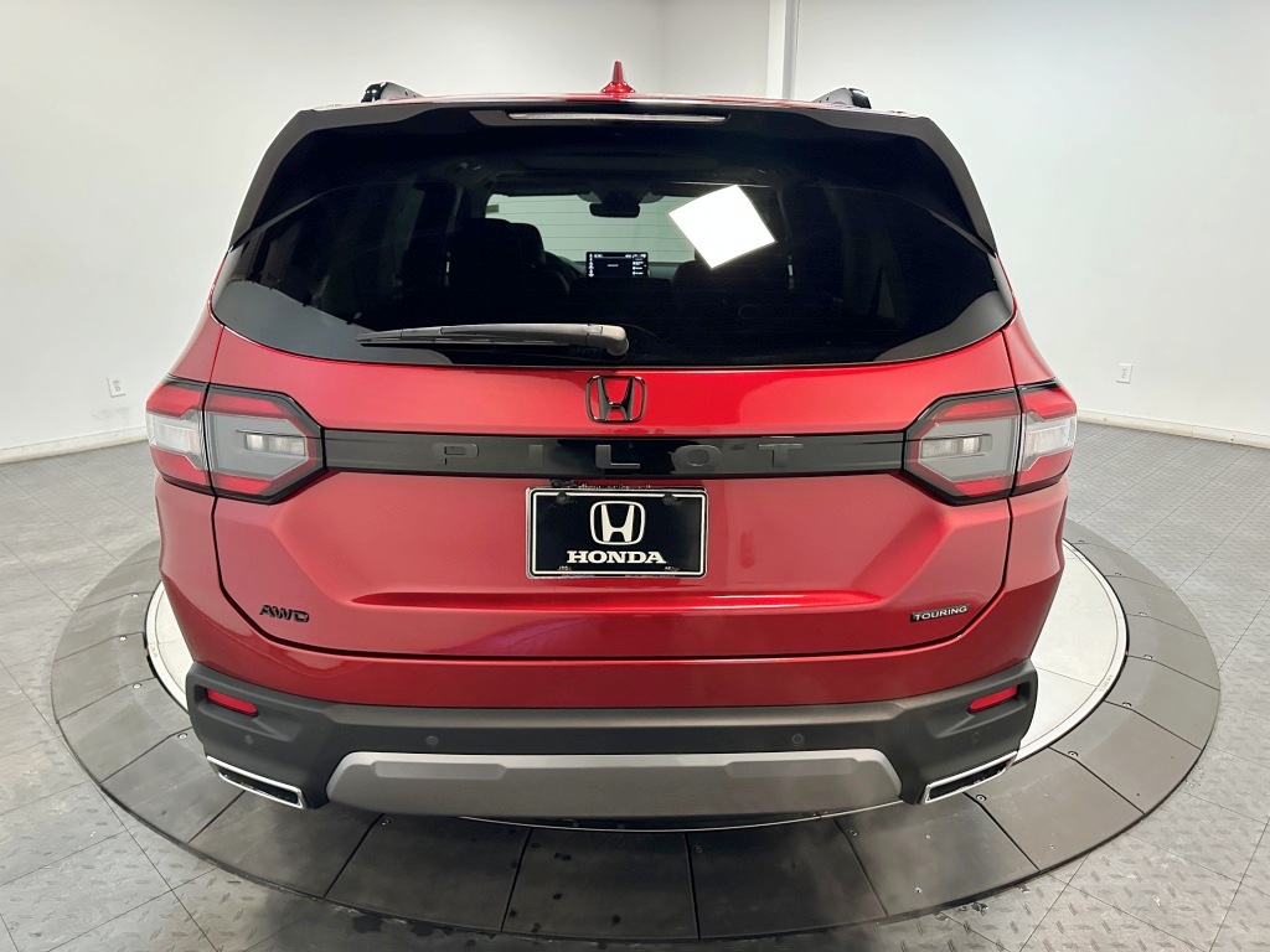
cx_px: 635
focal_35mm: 24
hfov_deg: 71.6
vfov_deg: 56.8
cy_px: 476
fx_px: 881
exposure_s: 1/60
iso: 800
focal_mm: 6.86
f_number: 1.78
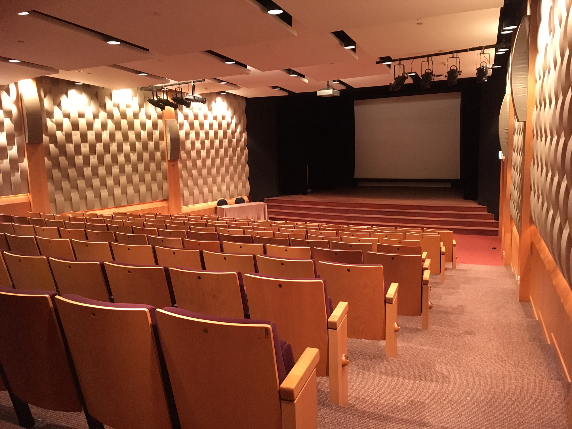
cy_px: 214
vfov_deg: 48.2
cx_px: 286
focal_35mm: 29
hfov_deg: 61.7
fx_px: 479
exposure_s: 1/17
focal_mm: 4.15
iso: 320
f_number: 2.2
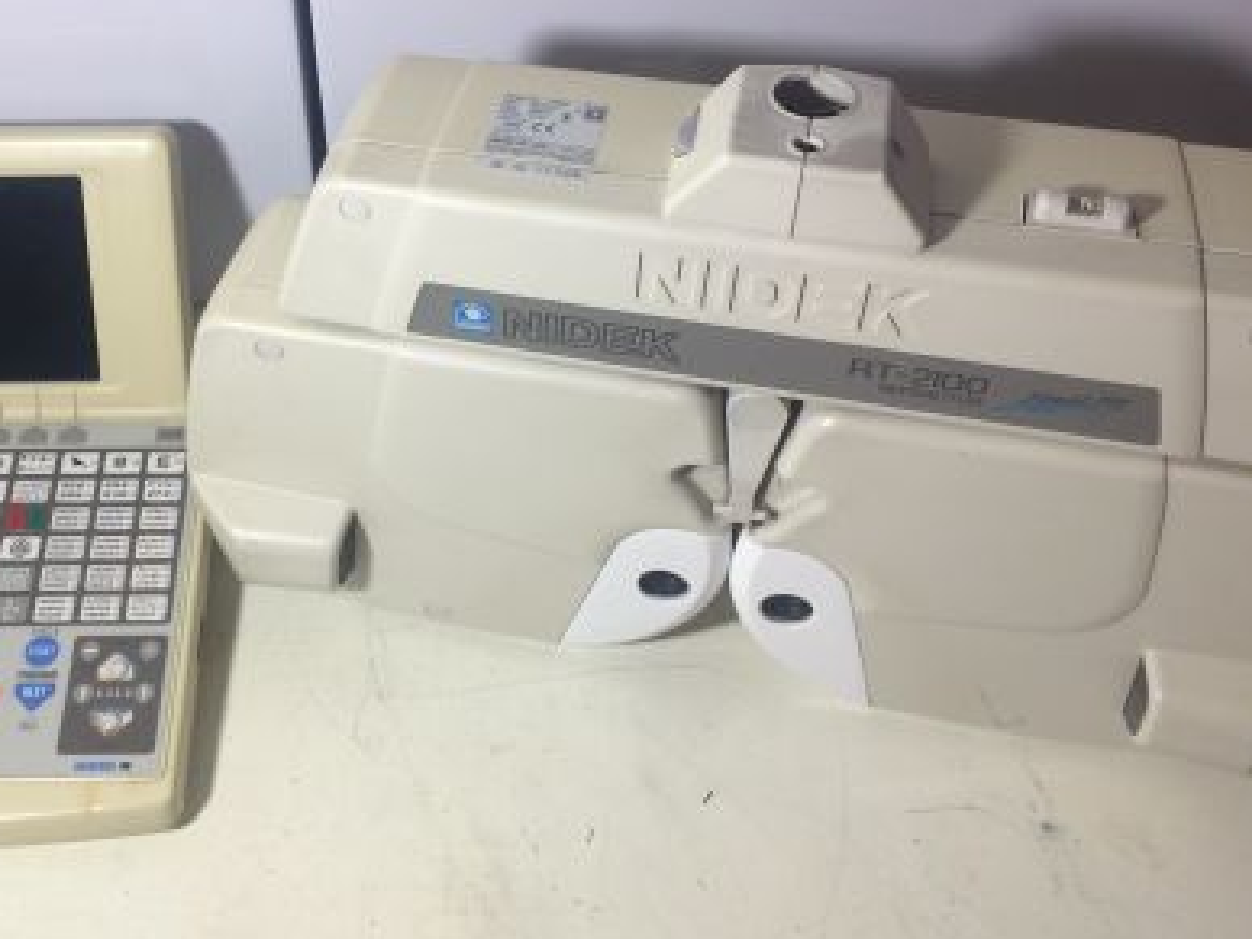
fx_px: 1519
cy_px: 382
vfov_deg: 34.3
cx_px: 442
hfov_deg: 44.3
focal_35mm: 42
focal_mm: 4.15
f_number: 2.2
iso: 50
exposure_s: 1/100
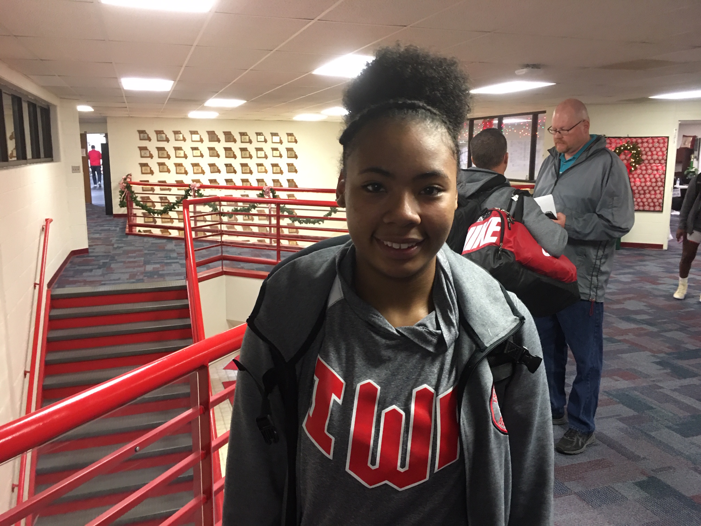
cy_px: 263
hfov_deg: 61.7
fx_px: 587
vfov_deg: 48.2
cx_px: 350
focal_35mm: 29
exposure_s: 1/15
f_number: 2.2
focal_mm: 4.15
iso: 100
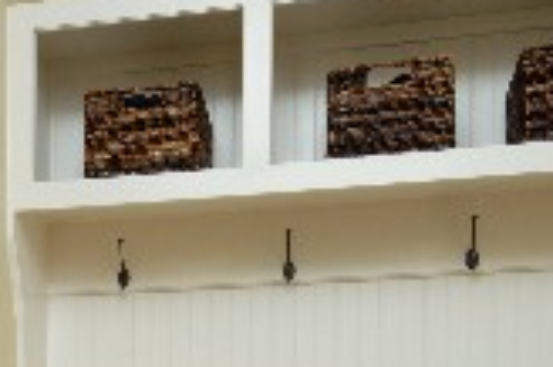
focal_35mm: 66
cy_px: 490
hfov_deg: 29.8
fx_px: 1013
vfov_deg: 18.9
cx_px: 111
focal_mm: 12
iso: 100
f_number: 5
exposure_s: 1/60
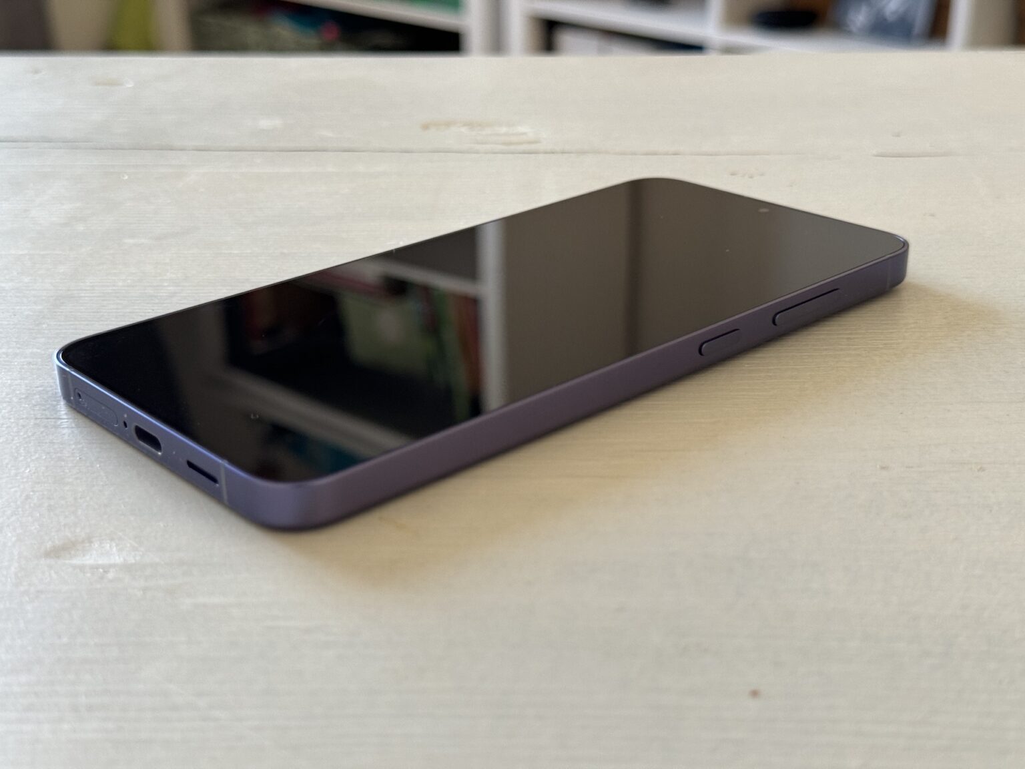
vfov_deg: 30.3
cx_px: 512
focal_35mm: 48
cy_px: 384
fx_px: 1421
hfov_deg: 39.7
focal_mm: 6.86
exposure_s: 1/60
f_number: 1.78
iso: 125
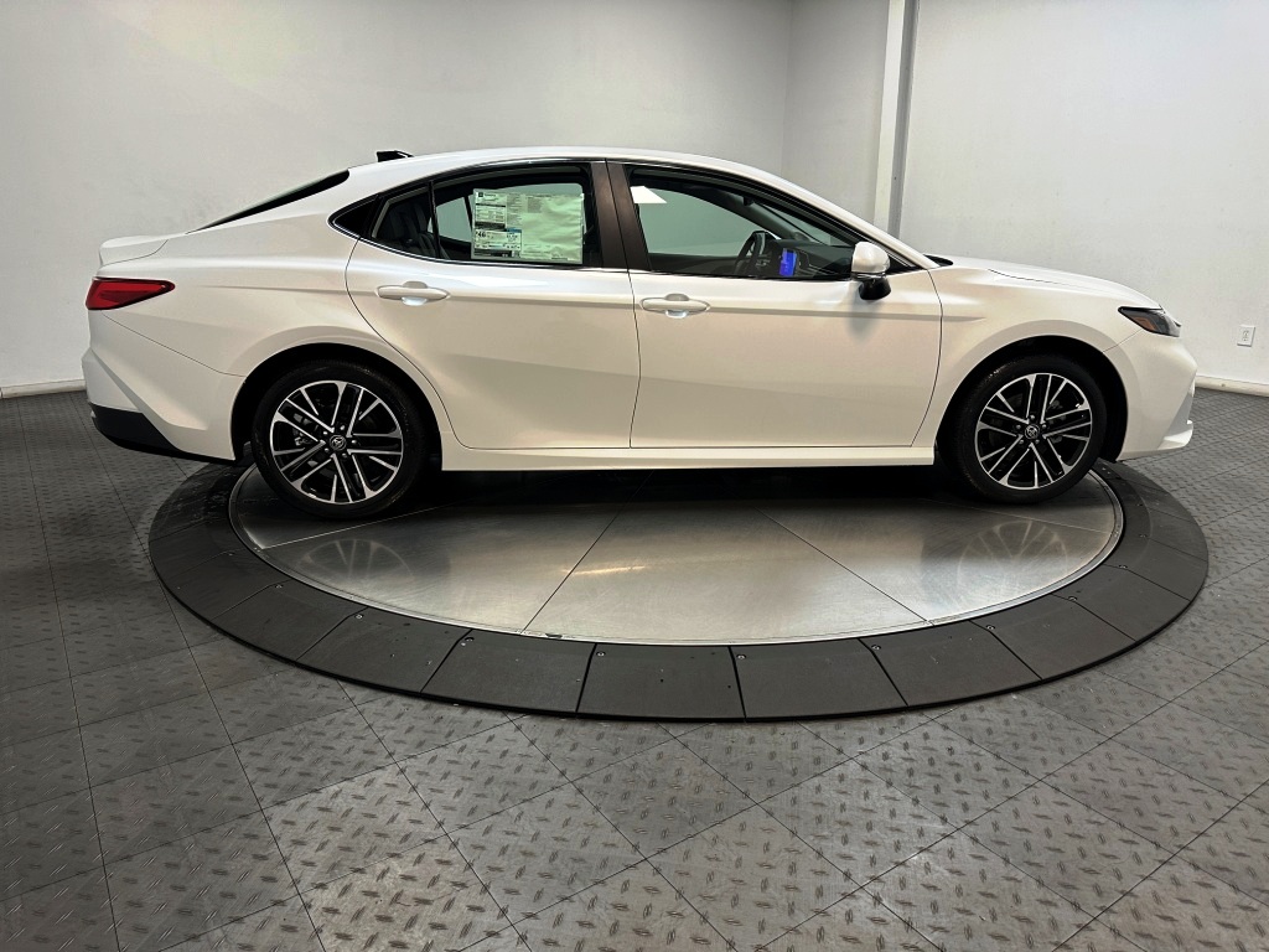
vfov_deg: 56.8
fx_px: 880
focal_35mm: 24
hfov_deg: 71.6
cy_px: 476
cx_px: 634
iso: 200
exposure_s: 1/60
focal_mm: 6.86
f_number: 1.78
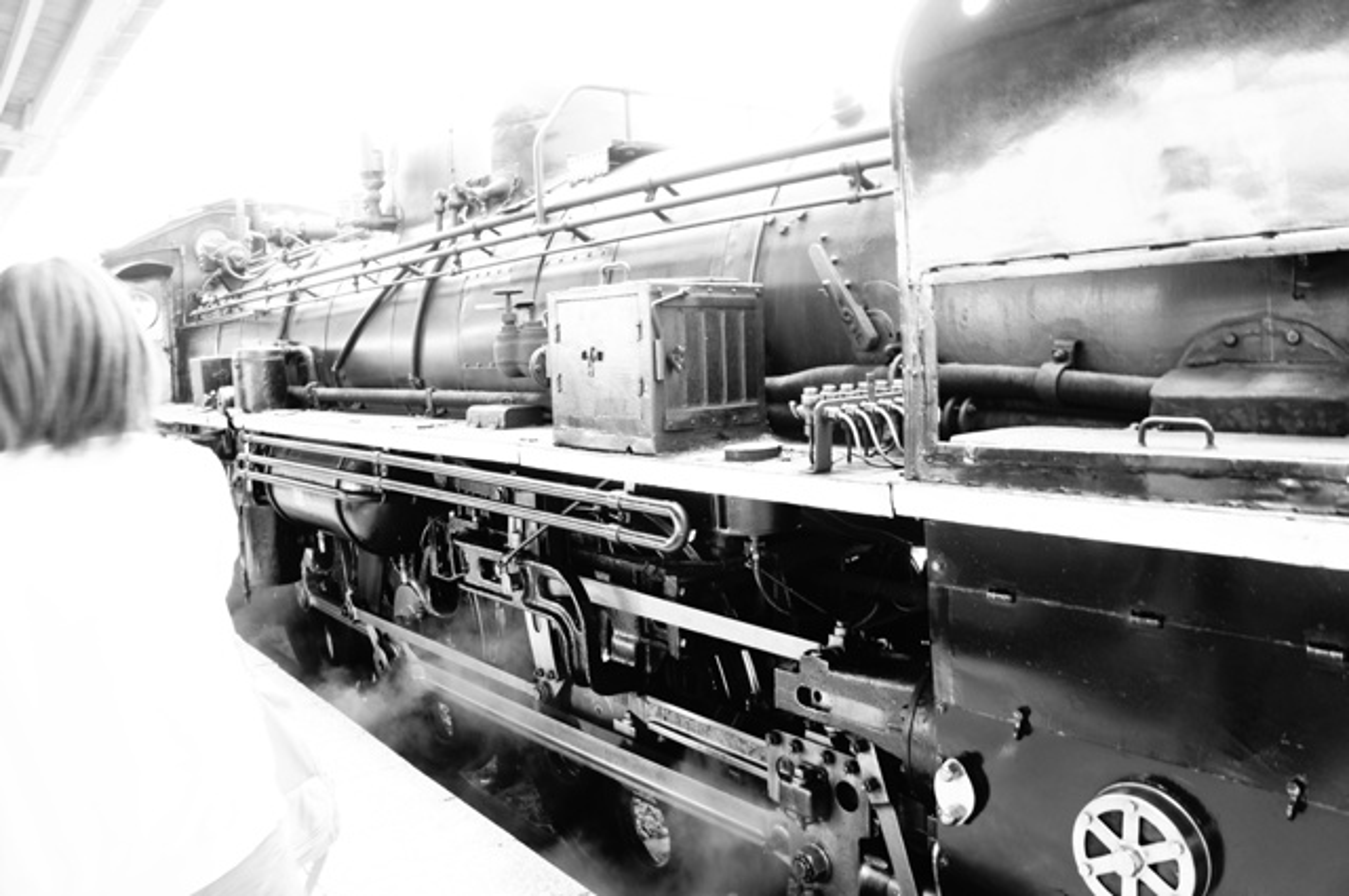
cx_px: 674
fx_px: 1010
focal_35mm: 27
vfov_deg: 47.8
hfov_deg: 67.4
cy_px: 448
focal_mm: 18
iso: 200
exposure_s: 1/30
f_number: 4
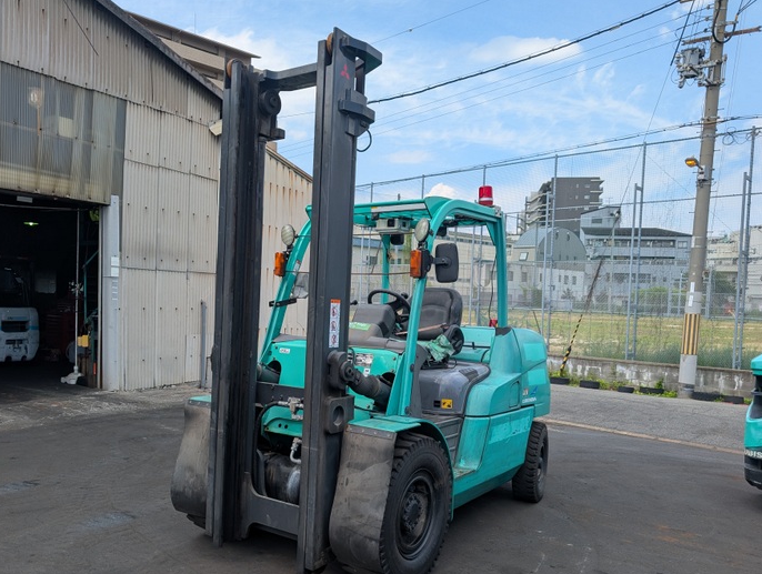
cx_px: 342
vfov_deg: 49.7
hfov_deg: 63.2
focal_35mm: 28
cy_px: 328
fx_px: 617
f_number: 1.68
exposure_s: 1/682
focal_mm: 6.9
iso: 21
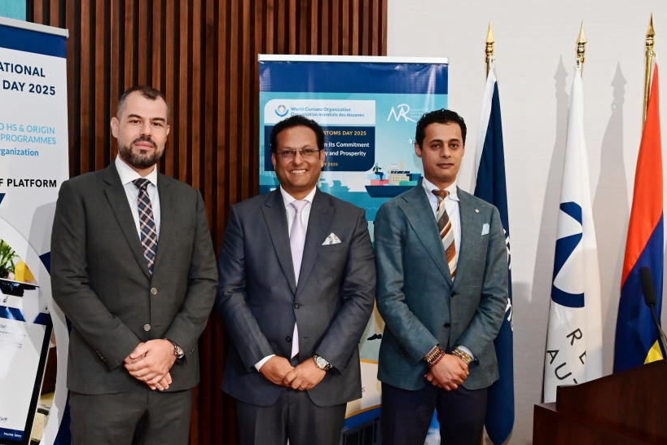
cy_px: 238
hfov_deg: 48.2
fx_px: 741
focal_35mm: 40
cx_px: 265
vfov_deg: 33.4
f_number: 11
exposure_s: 1/200
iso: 6400
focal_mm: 32
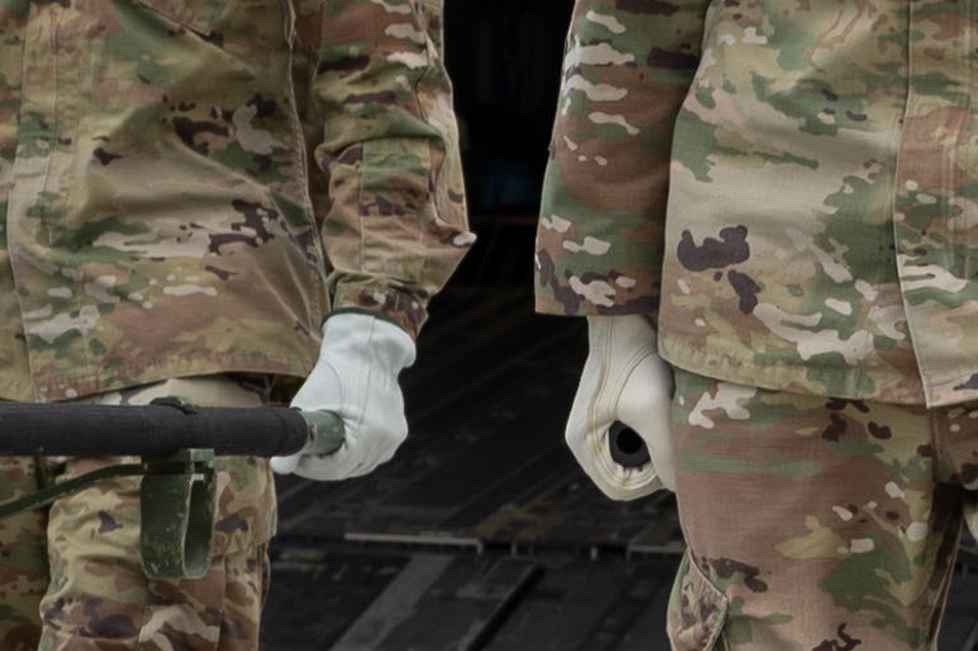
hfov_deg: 8.6
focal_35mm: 239
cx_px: 8
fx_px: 6491
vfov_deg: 5.7
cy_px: 336
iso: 100
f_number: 7.1
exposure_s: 1/400
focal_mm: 31
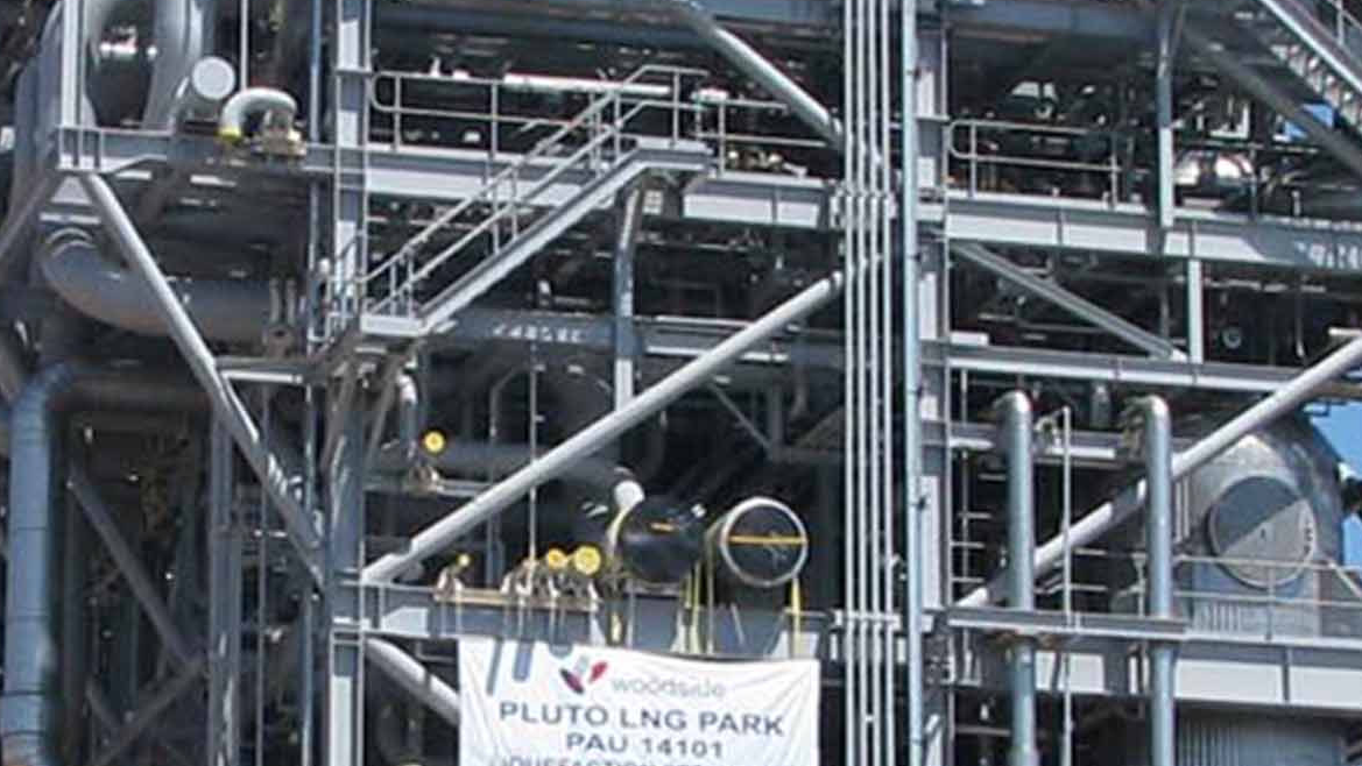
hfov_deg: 20.9
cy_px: 1016
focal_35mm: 102
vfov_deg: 11.5
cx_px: 437
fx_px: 3684
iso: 100
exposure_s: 1/400
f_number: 5.6
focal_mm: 5.2
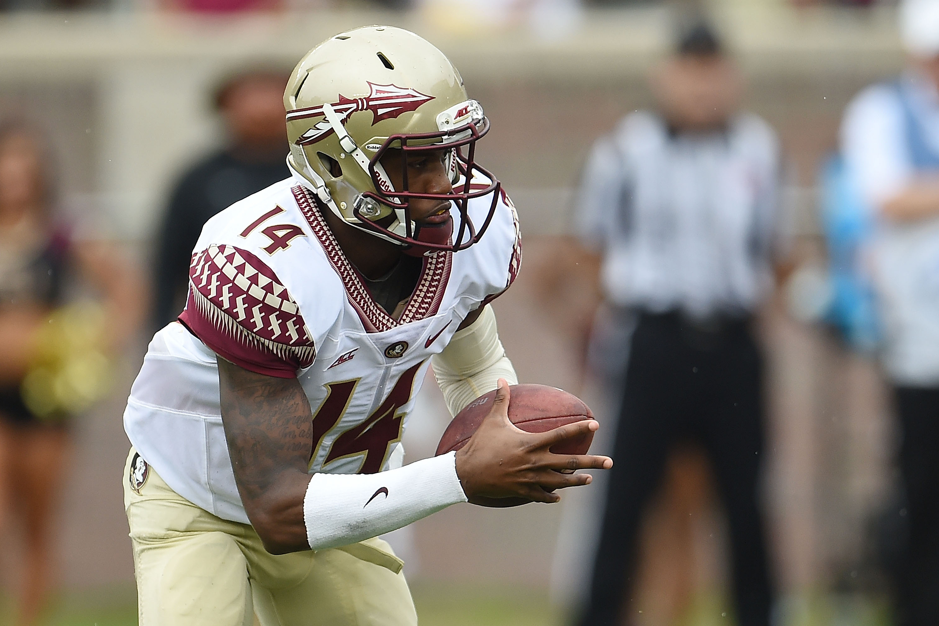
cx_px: 470
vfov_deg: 3.4
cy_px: 313
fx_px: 10434
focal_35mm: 400
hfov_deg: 5.2
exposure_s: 1/2500
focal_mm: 400
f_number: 2.8
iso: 1000
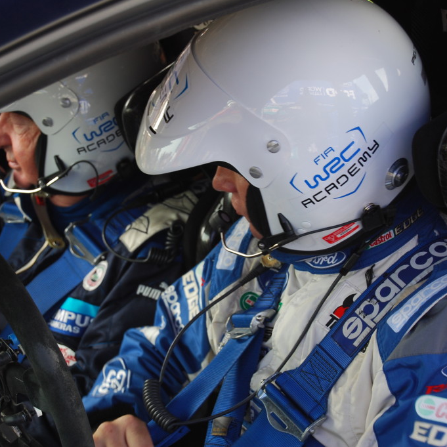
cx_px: 159
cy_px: 223
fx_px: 1543
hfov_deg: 16.5
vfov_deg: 16.5
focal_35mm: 106
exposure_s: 1/60
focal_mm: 55
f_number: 5.6
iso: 200
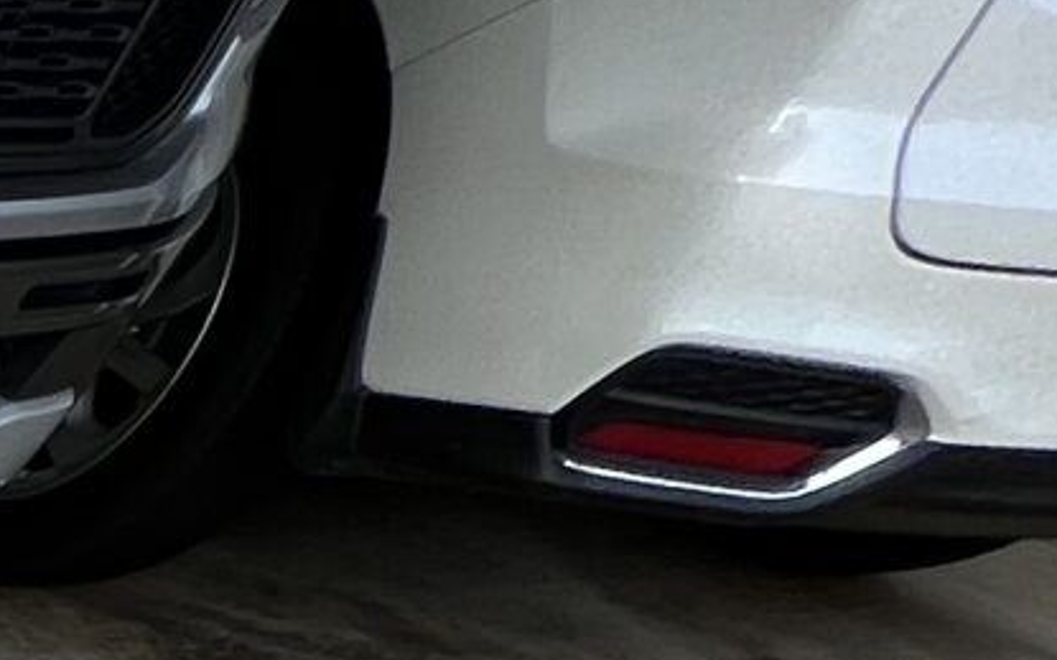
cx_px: -2147
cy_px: 2146
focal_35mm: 85
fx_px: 2448
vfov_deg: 10.0
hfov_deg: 11.4
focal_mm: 1.57
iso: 32
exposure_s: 1/652
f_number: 1.8
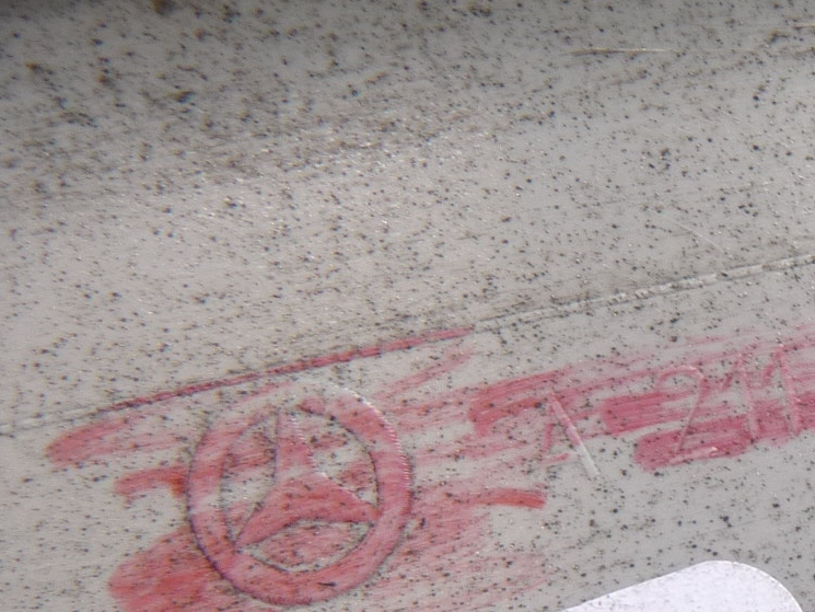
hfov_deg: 22.4
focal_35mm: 77
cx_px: 1083
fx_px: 1813
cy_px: 640
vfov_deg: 18.5
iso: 100
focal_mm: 4.7
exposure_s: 1/50
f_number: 3.3
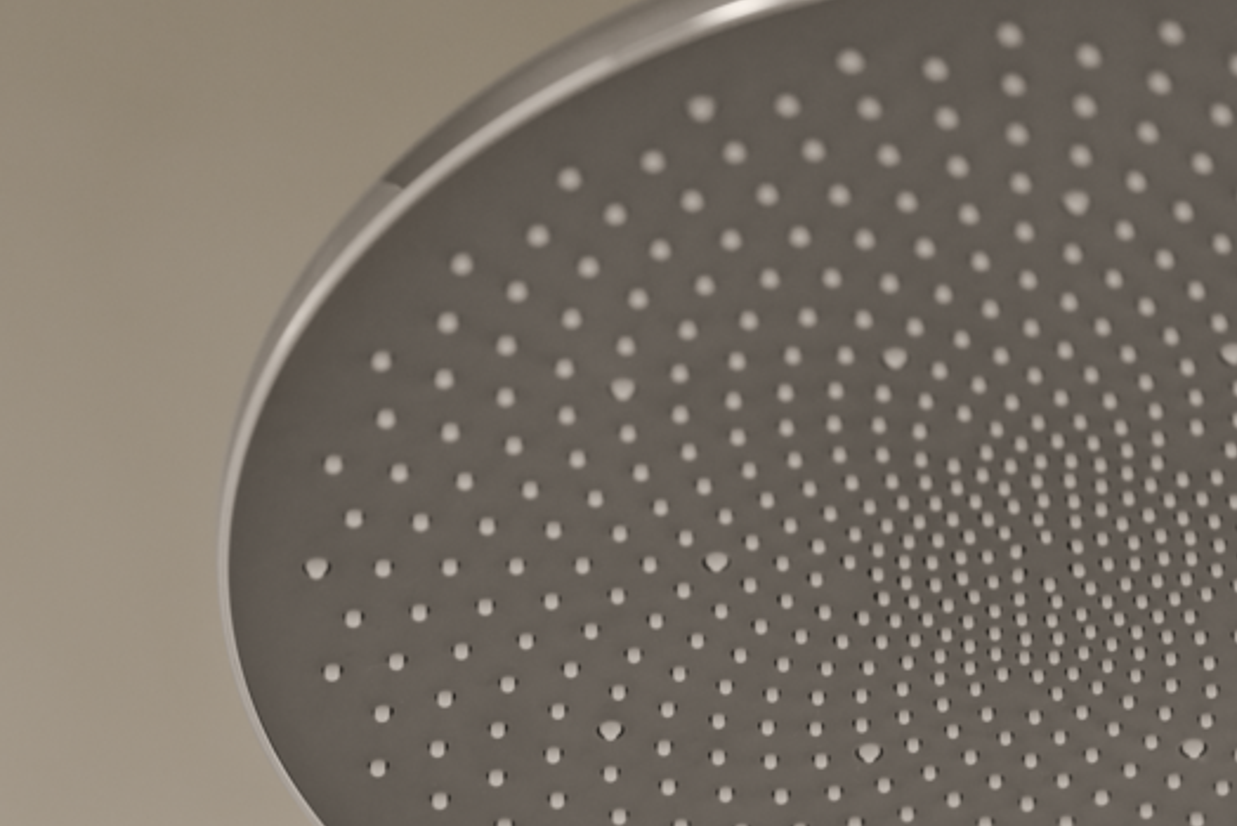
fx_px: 9557
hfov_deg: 7.4
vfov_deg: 4.9
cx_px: 652
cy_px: 758
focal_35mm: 278
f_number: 2.8
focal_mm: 135
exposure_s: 1/60
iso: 400
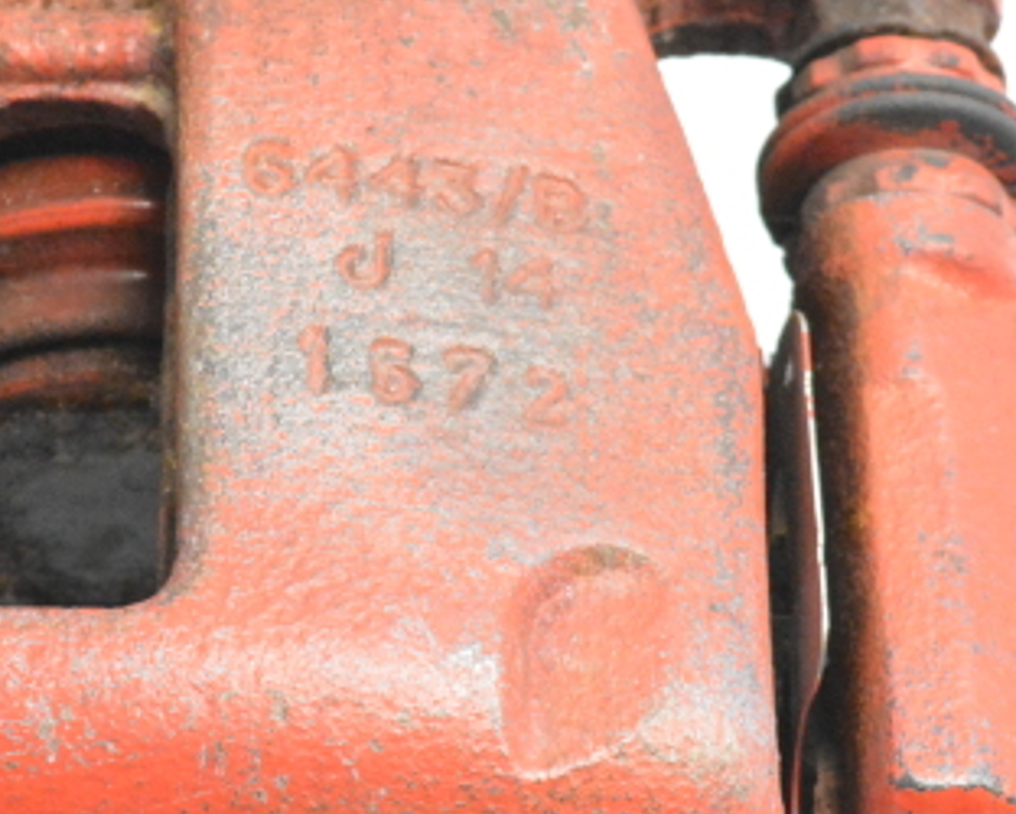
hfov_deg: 9.9
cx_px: 300
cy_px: 427
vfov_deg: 8.0
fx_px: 5837
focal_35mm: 194
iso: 6400
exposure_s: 1/400
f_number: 10
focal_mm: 42
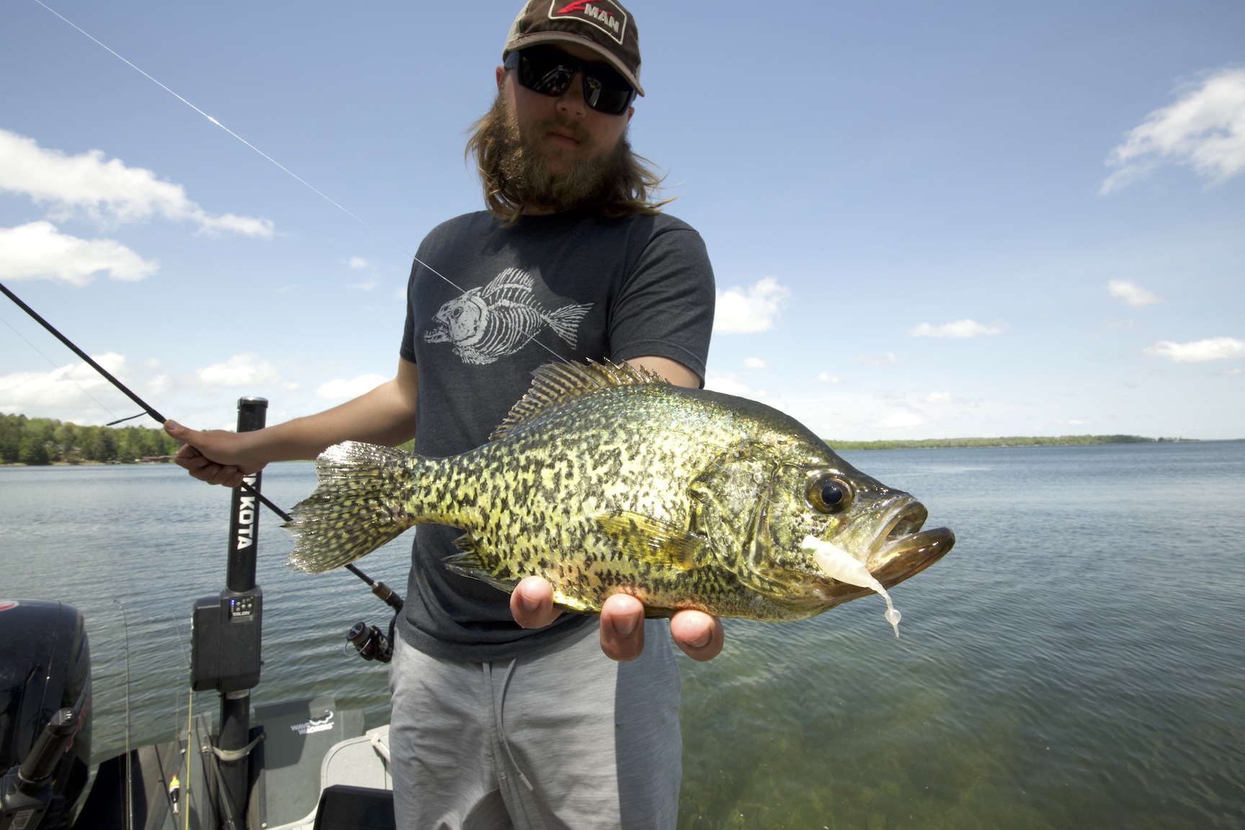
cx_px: 622
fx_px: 553
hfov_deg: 96.7
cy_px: 415
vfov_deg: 73.7
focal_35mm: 16
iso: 1000
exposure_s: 1/250
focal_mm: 16
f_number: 22
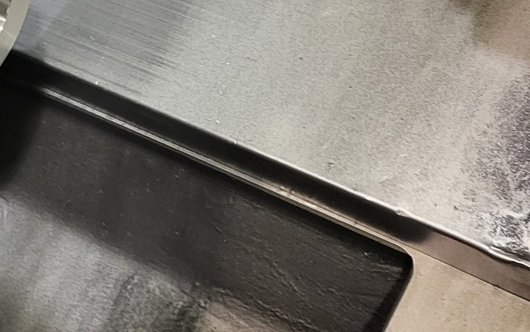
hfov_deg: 20.1
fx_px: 1286
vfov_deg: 14.5
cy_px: 22
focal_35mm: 89
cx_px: -268
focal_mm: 5
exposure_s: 1/24
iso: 500
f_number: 1.8
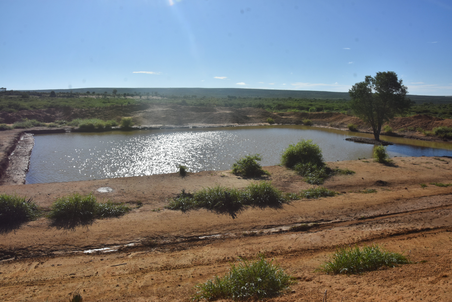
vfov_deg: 25.8
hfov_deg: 37.9
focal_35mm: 52
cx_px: 226
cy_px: 151
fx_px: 659
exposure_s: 1/1000
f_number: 16
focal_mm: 35
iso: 400
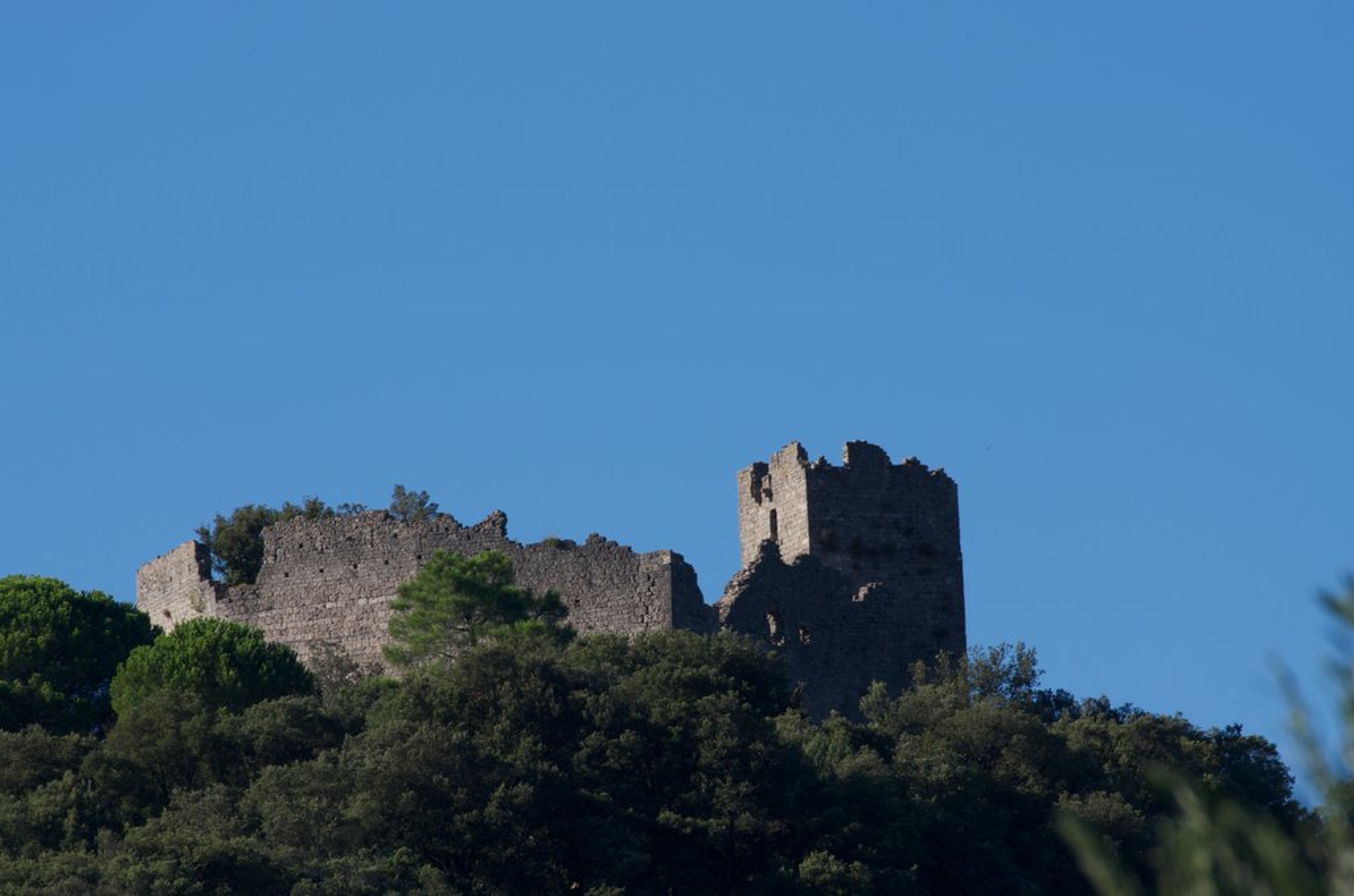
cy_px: 448
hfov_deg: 4.6
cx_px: 677
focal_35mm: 450
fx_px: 16888
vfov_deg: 3.0
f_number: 13
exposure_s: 1/200
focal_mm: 300
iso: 200
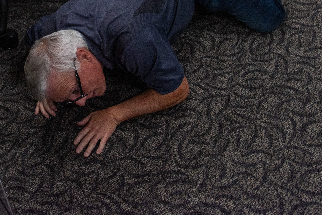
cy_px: -7
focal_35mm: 52
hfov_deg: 37.8
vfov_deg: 24.6
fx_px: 465
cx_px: 109
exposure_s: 1/160
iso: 640
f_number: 4.5
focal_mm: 24
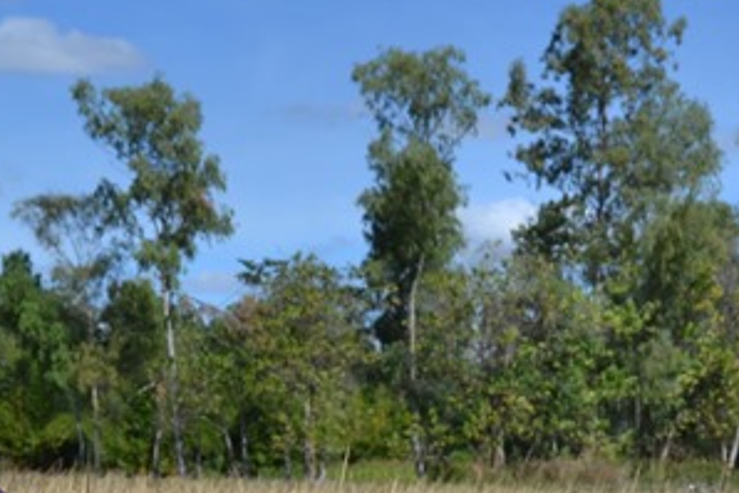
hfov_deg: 19.8
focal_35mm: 103
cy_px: 690
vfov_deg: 12.8
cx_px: 365
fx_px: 2115
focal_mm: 20
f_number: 8
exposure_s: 1/250
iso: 100
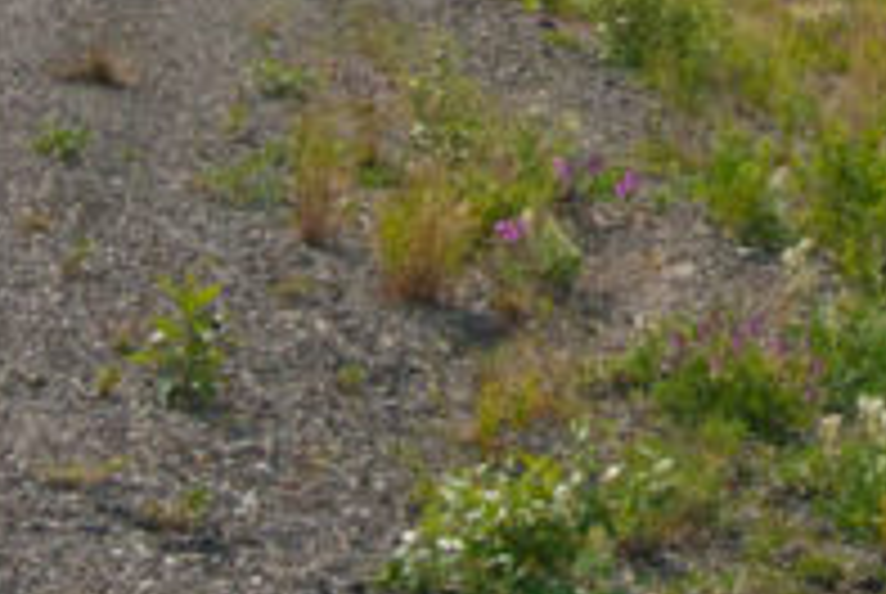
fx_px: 3451
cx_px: 1093
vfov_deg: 9.4
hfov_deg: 14.1
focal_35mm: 140
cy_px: -410
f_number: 13
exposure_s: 1/500
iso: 400
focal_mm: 24
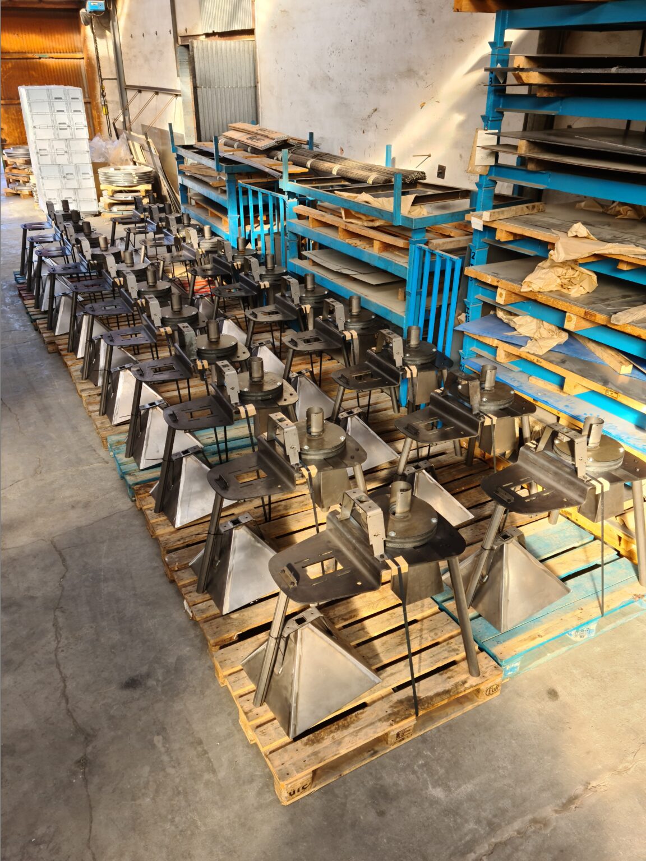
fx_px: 672
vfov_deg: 65.3
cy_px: 430
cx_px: 323
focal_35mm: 27
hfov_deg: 51.4
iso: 32
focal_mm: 5.9
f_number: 2
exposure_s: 1/50
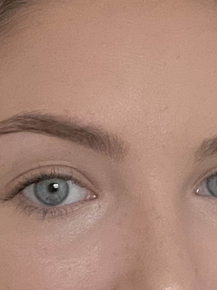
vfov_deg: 16.7
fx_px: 978
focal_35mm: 117
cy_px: 233
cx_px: 126
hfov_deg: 12.7
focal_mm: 2.71
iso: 640
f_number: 2.2
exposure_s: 1/30
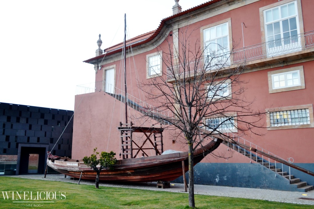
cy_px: 104
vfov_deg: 40.0
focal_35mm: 33
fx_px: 288
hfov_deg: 57.2
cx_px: 157
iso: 400
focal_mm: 22
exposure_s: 1/20
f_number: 3.8
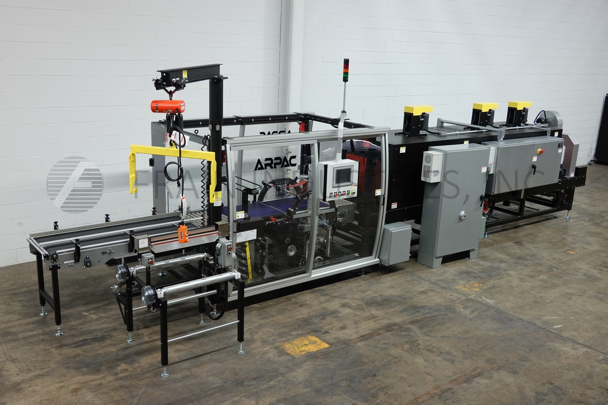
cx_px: 304
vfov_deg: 35.9
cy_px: 202
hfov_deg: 51.9
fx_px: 625
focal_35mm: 37
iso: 200
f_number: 3.5
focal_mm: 13.56
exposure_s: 1/40
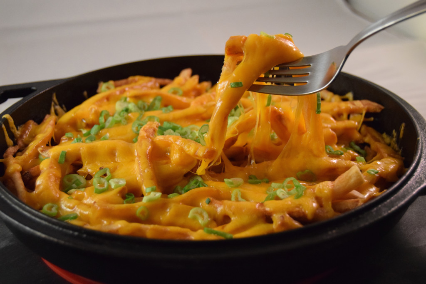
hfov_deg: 31.9
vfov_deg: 21.6
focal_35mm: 63
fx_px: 746
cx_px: 213
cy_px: 142
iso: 3600
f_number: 5
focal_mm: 42
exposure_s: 1/60
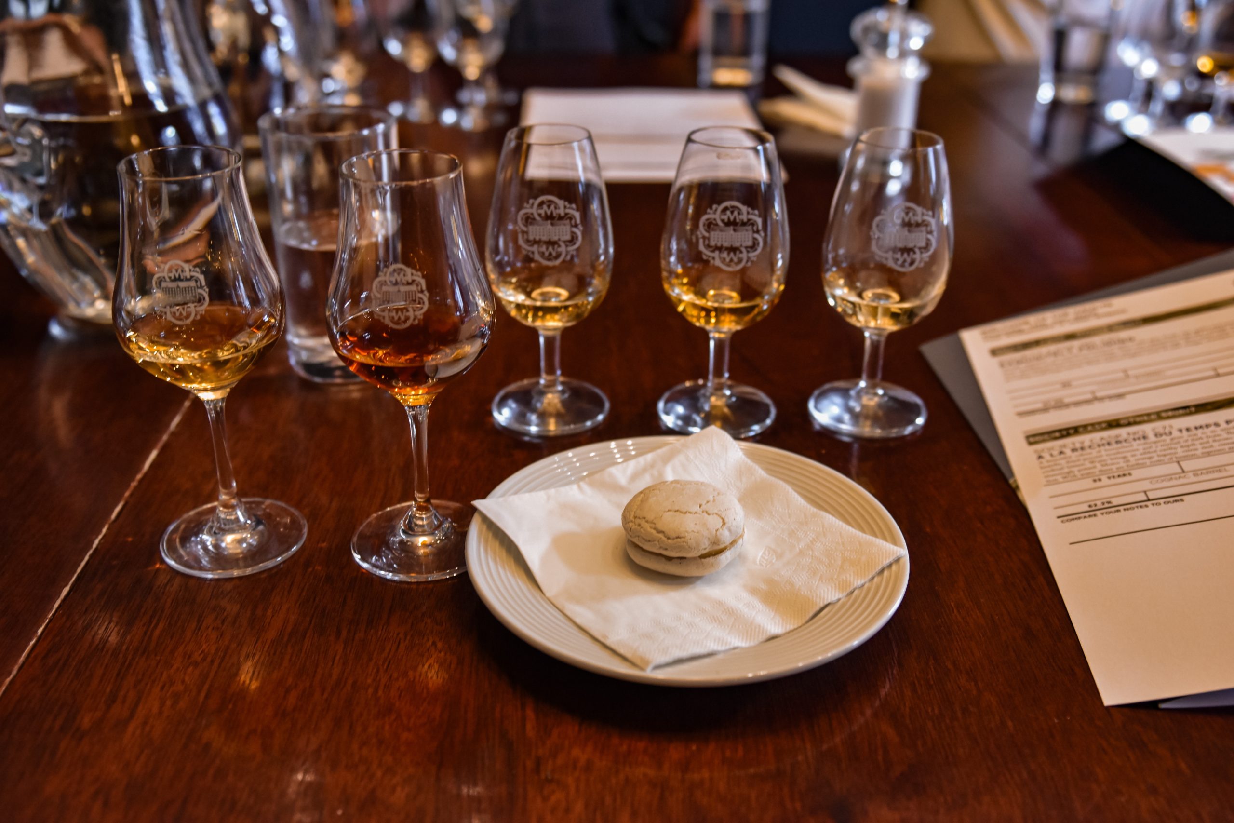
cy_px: 412
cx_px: 617
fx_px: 1234
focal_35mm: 36
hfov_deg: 53.1
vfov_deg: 36.9
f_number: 2.8
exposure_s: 1/60
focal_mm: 24
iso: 1400
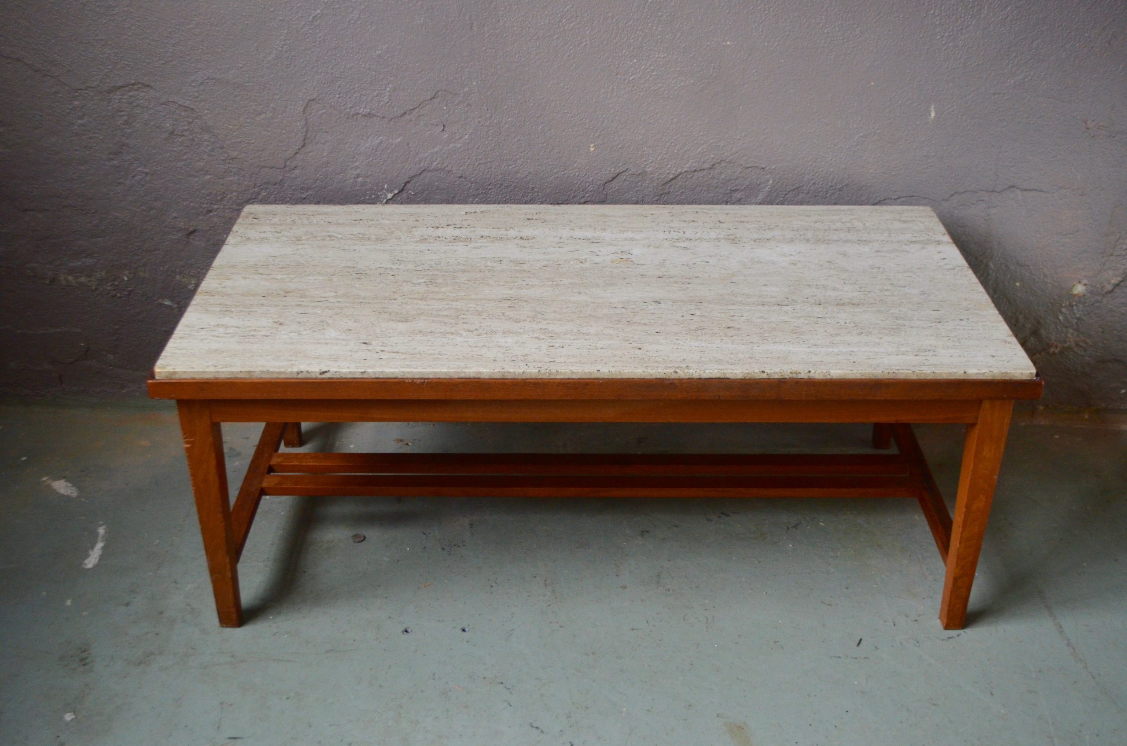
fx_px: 1218
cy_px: 373
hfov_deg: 49.6
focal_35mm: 39
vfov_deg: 34.1
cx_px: 564
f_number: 4.2
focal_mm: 26
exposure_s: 1/40
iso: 1250
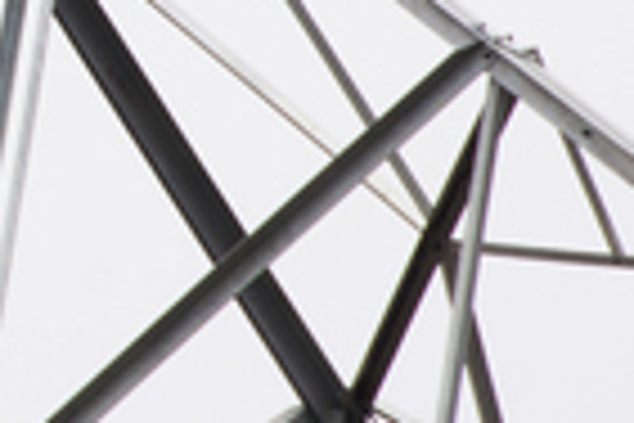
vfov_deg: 1.1
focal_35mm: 1257
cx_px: -414
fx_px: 22135
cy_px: -292
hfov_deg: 1.6
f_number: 8
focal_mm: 200
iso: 200
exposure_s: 1/500
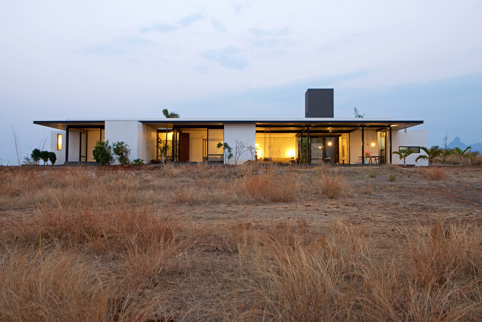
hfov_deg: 60.3
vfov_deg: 42.4
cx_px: 241
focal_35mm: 31
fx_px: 415
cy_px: 161
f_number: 16
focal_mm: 31
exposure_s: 2.5
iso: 250
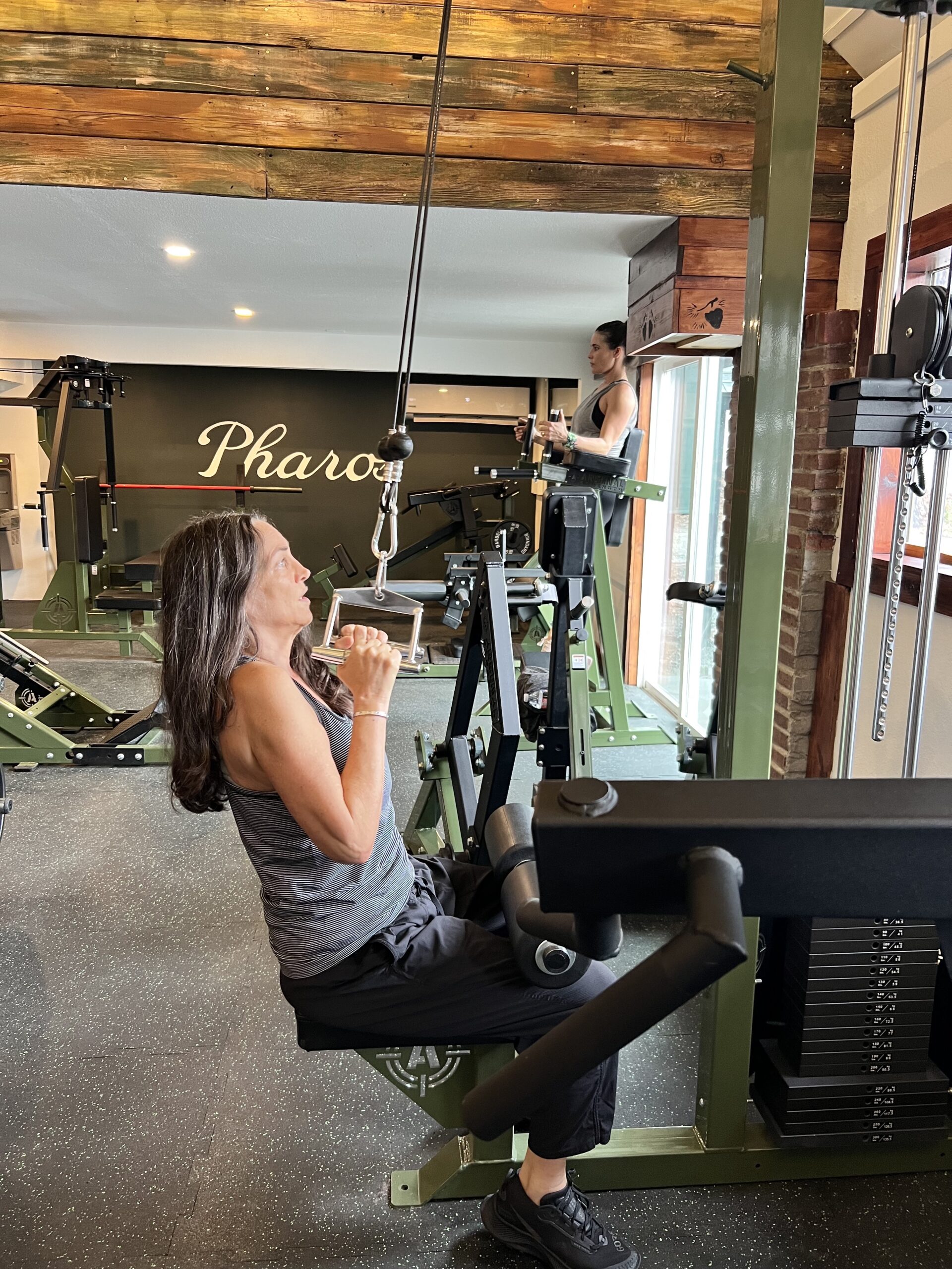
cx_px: 476
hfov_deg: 53.1
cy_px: 634
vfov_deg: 67.3
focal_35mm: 26
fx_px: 953
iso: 200
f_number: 1.5
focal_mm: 5.7
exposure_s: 1/60
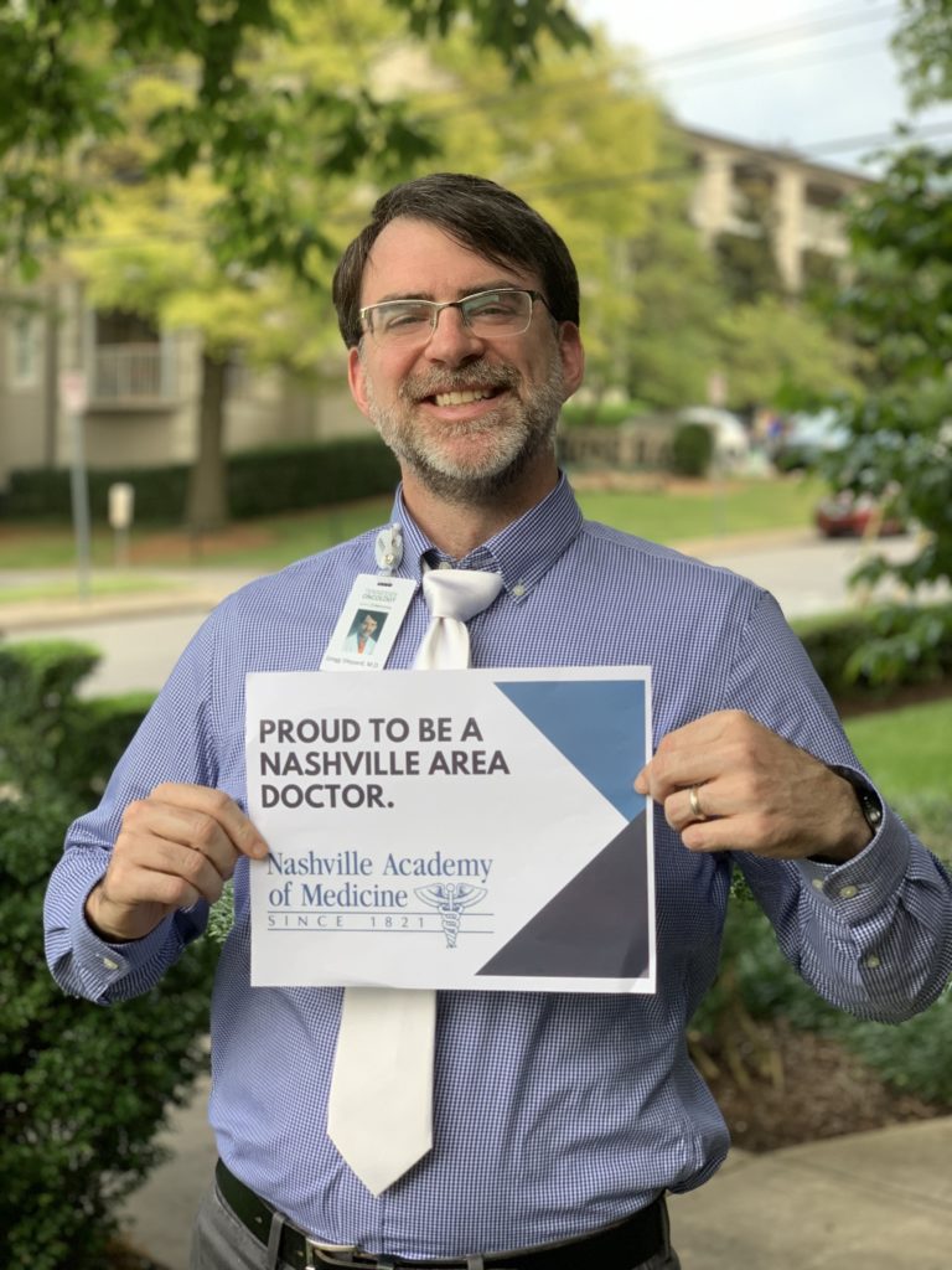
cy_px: 635
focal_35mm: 52
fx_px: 1907
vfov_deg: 36.8
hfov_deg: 28.0
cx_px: 476
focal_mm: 6
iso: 100
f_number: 2.4
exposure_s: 1/122
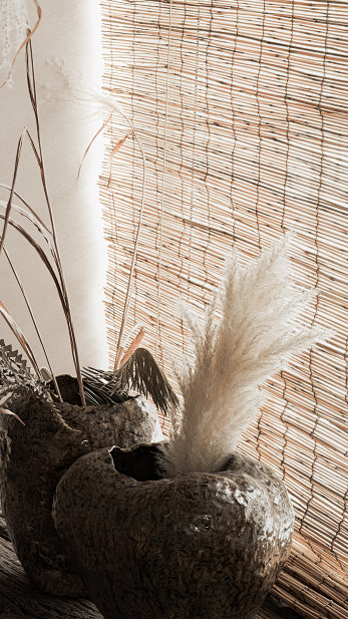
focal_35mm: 99
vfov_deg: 21.5
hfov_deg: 12.2
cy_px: 242
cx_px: 57
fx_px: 1624
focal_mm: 59
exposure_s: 1/4
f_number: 10
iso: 100
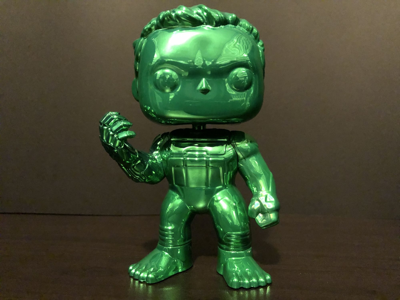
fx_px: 324
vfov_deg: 49.7
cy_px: 150
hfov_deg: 63.4
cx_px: 200
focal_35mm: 28
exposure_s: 1/4
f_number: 1.8
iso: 400
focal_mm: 4
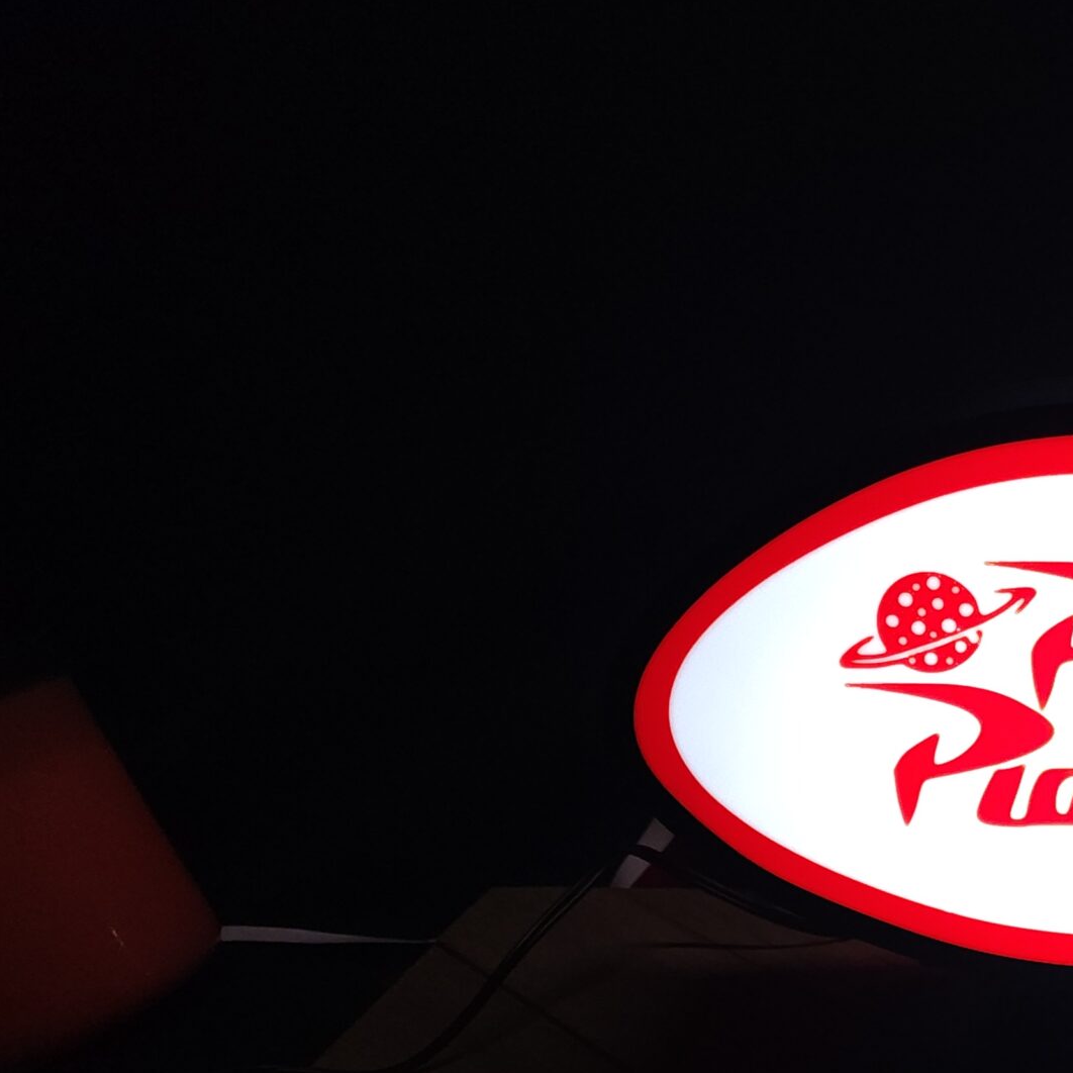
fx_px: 1718
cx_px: 1275
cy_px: 851
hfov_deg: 29.9
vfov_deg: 33.7
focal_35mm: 49
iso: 200
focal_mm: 6.4
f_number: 1.8
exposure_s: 1/350
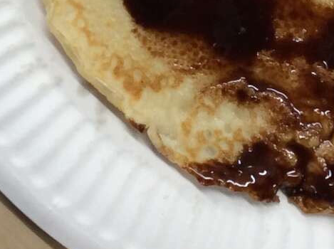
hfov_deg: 15.0
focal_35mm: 131
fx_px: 1262
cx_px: 237
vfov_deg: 10.9
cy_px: -107
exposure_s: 1/25
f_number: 2.4
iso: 32
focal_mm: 3.3
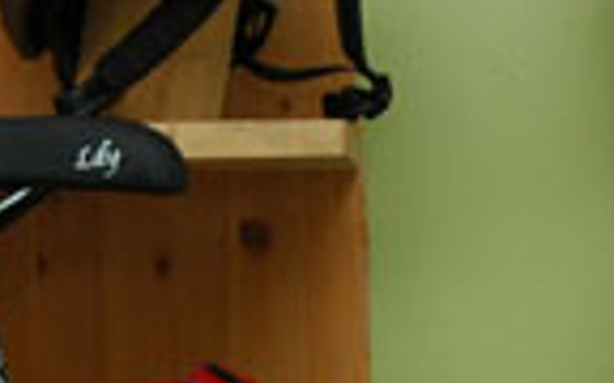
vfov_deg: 4.8
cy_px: 975
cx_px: 456
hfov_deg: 7.9
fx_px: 4415
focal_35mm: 264
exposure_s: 1/60
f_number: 5
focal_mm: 31
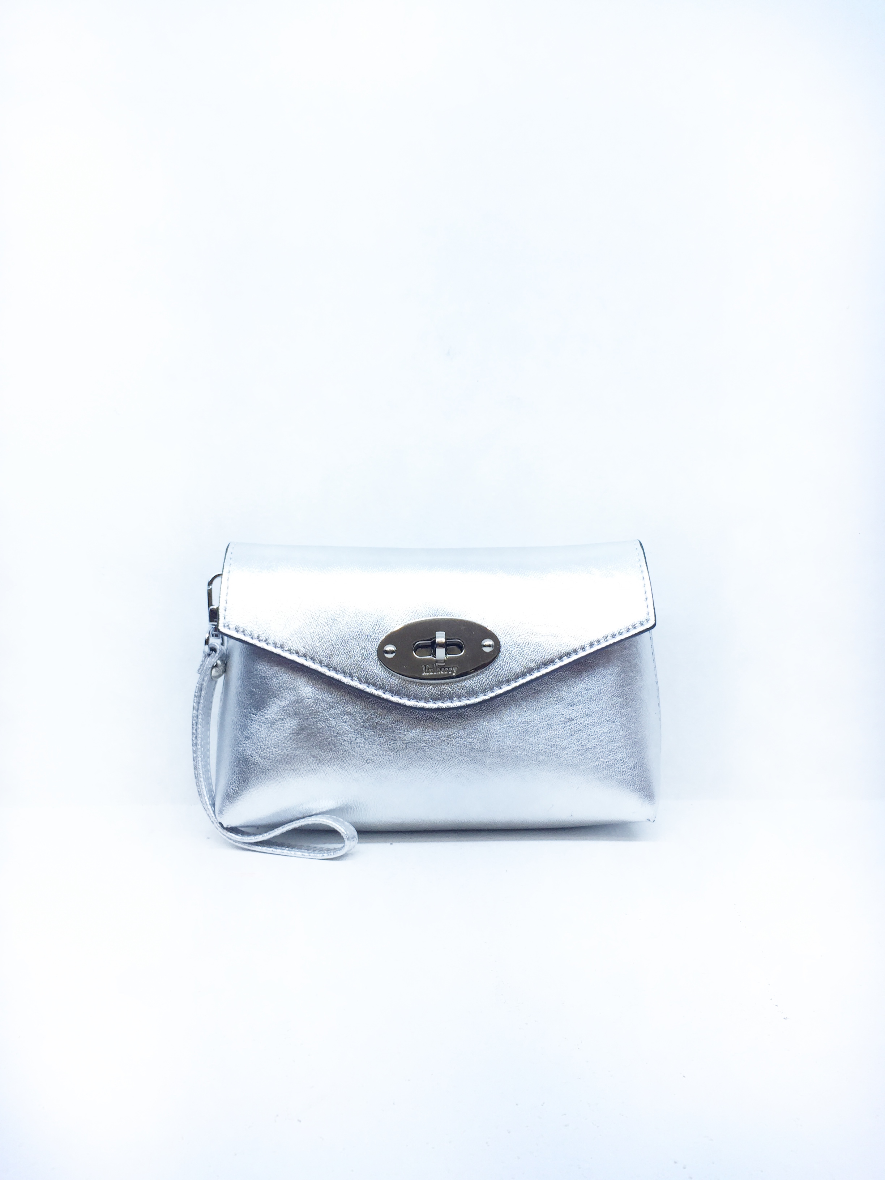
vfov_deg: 61.7
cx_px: 442
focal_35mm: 29
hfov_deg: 48.2
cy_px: 590
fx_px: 989
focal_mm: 4.15
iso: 32
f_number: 2.2
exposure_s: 1/50
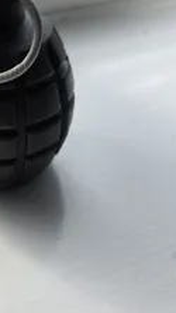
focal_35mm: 45
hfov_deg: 25.1
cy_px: 112
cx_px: -3
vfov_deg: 45.0
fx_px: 374
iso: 12
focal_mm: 6.3
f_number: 1.7
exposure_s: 1/223
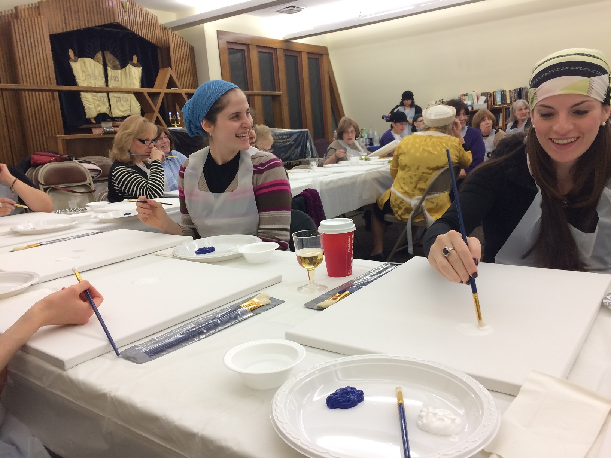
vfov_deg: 48.2
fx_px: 512
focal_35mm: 29
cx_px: 306
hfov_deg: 61.7
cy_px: 229
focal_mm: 4.15
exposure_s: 1/30
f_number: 2.2
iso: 80
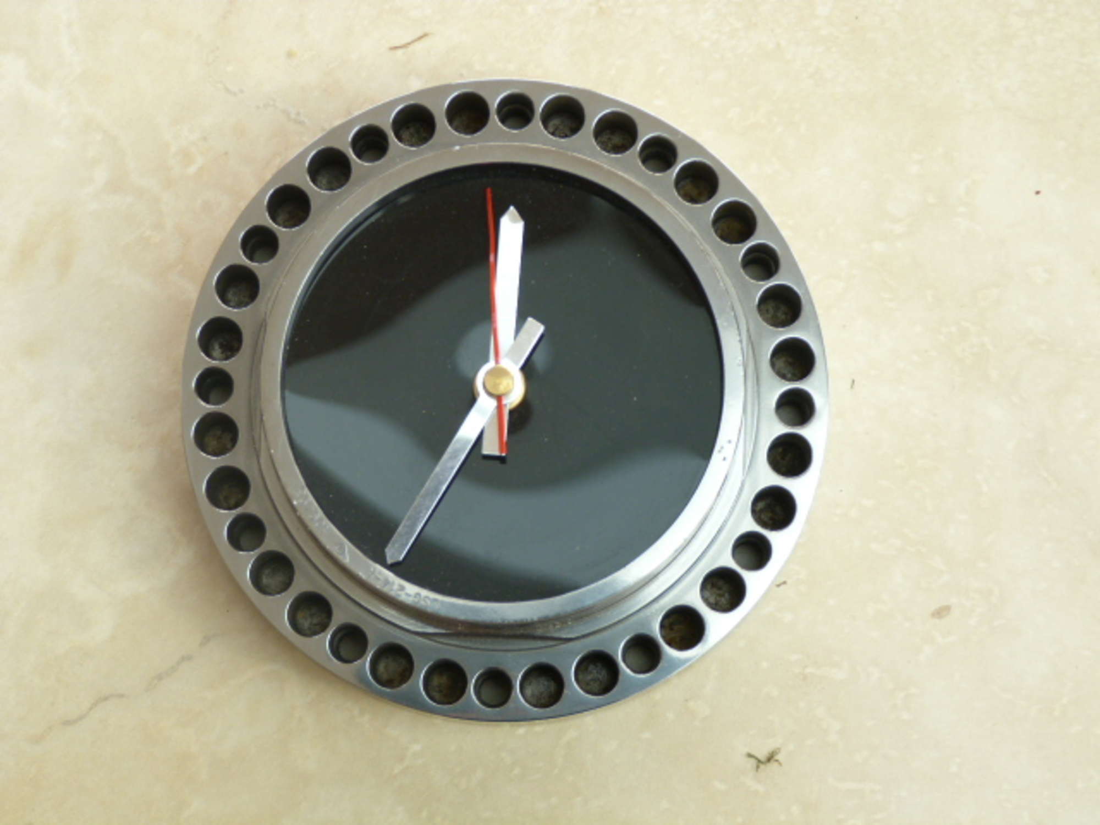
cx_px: 550
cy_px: 412
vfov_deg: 12.6
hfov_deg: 16.7
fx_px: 3750
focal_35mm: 118
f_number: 3.5
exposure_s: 1/60
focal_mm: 21.2
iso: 100
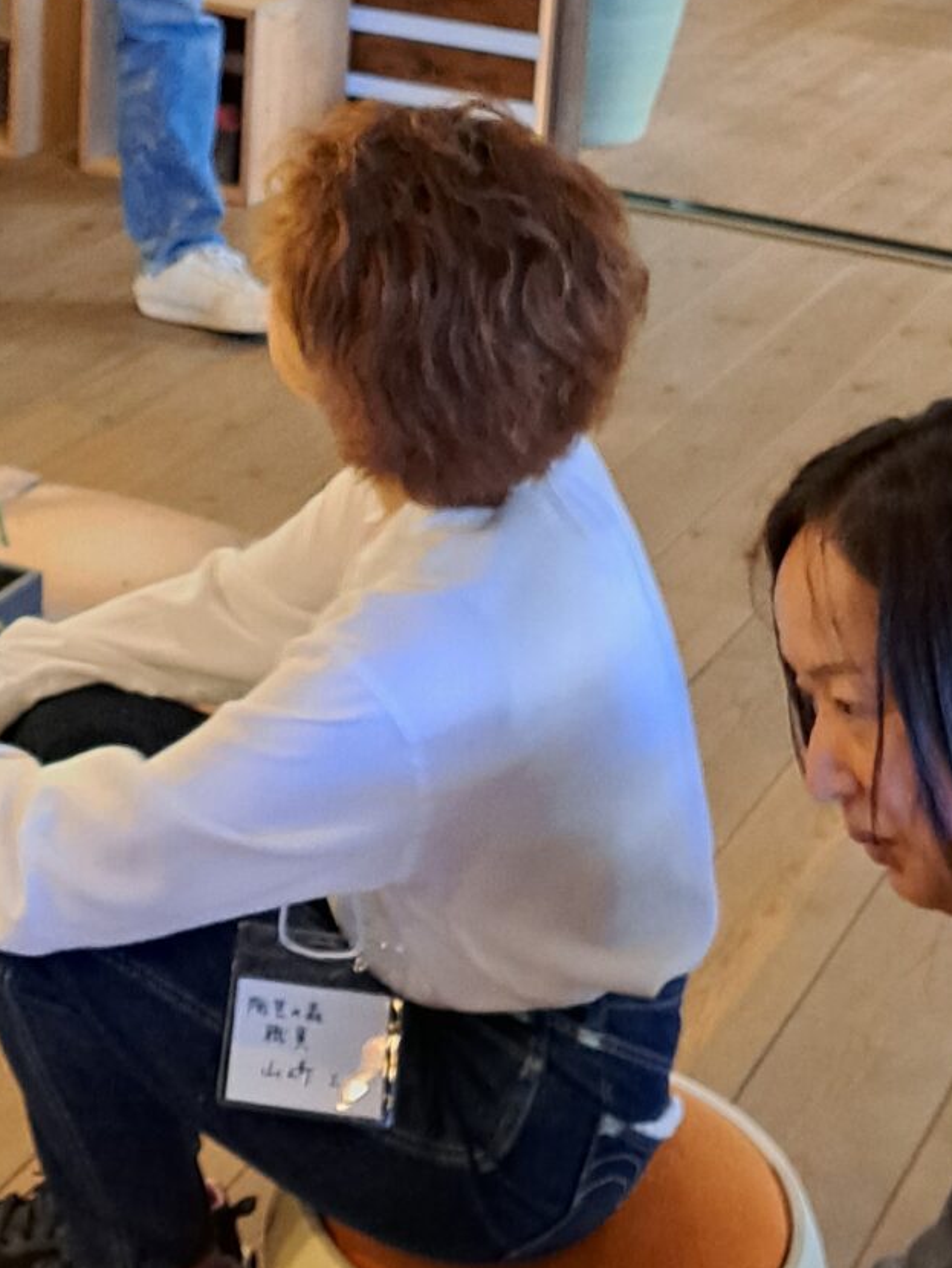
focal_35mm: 74
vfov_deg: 25.4
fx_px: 2712
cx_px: 141
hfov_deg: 19.6
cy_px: 101
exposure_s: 1/33
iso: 320
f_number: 1.8
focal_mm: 5.23
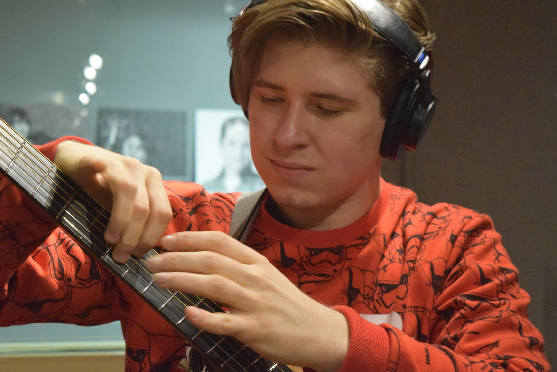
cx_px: 278
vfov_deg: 15.8
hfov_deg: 23.5
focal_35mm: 87
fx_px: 1339
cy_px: 188
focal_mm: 55
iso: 3200
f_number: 5.6
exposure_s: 1/60
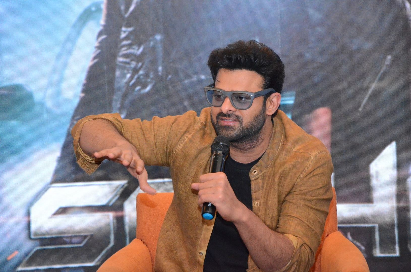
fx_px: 1795
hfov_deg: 13.1
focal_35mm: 158
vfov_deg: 8.7
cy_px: 136
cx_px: 206
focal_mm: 105
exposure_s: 1/125
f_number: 6.3
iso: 6400
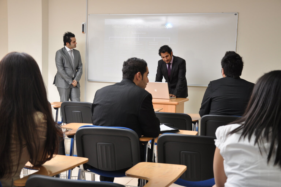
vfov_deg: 26.4
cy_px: 94
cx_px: 140
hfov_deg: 38.9
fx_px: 398
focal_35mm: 51
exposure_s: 1/60
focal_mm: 34
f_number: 5.6
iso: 400
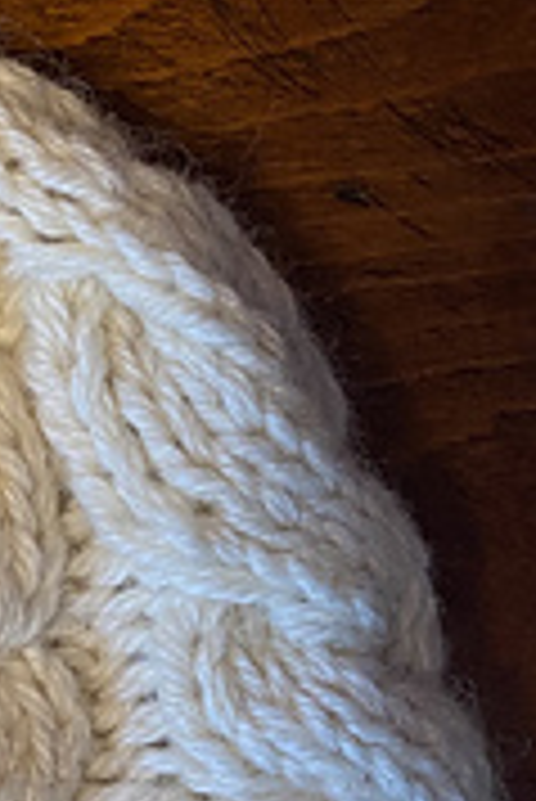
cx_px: -288
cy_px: 536
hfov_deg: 13.3
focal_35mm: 97
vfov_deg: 20.9
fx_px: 2162
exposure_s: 1/50
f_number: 1.8
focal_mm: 4.25
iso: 80
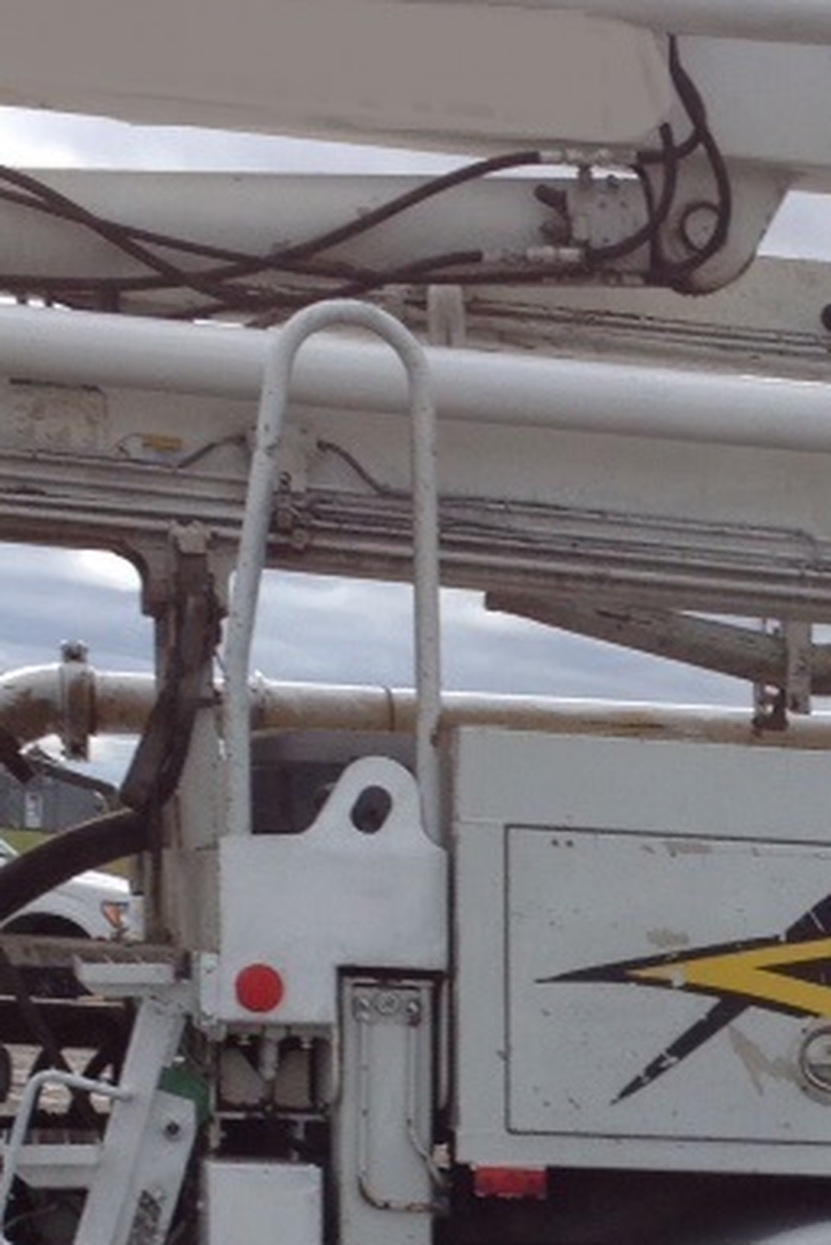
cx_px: 773
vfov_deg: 16.7
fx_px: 4186
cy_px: 1106
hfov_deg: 11.3
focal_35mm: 121
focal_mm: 4.28
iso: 50
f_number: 2.4
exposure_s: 1/935
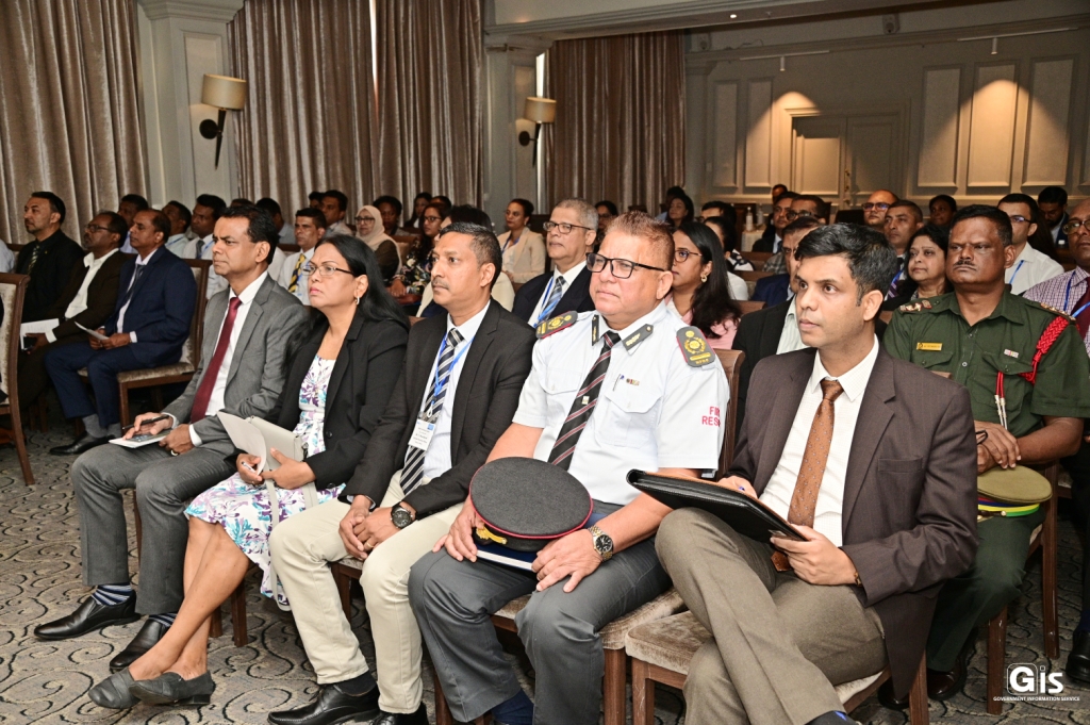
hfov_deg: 53.2
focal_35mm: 36
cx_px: 545
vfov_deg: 36.8
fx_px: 1089
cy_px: 362
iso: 1600
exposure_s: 1/200
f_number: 5.6
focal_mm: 36
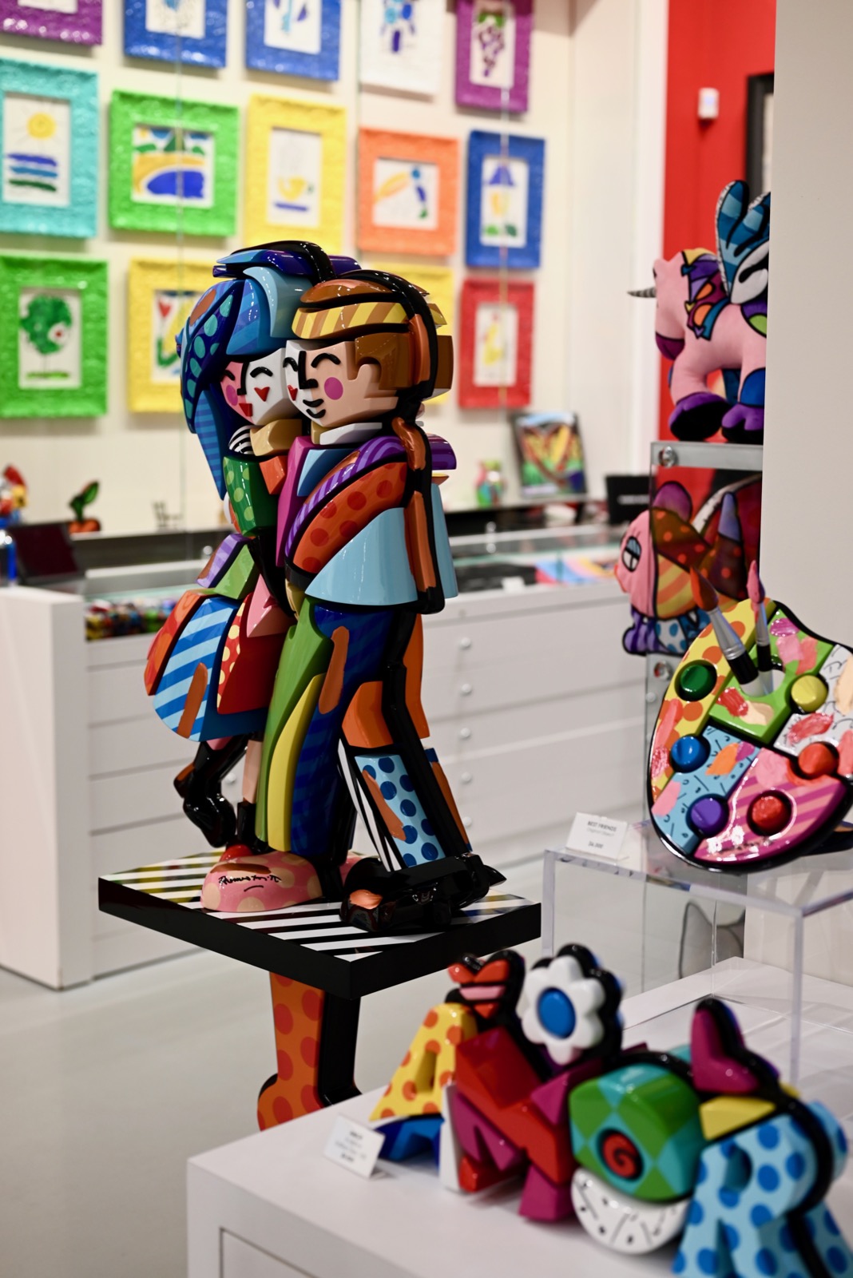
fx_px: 1775
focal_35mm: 50
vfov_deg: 39.6
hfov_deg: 27.0
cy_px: 639
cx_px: 426
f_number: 2.8
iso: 400
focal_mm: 50
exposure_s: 1/160
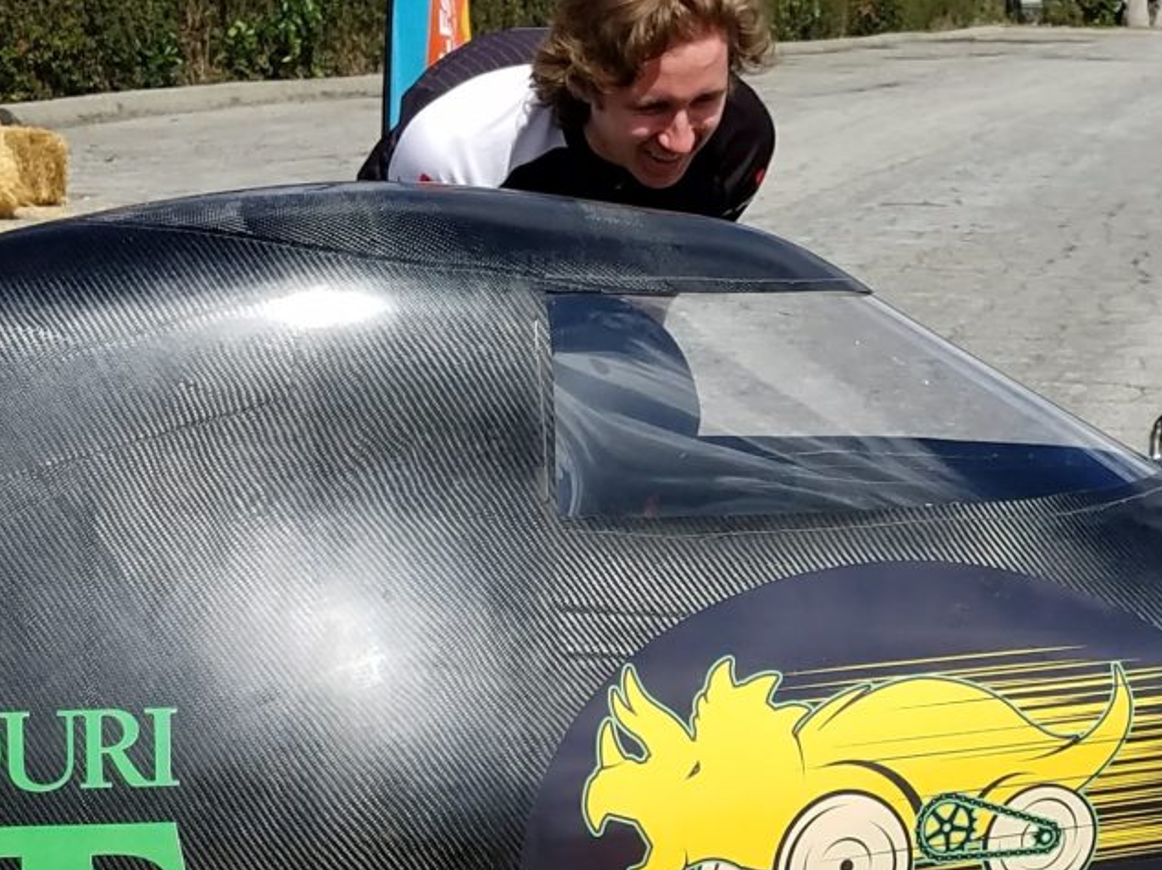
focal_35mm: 84
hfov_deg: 23.1
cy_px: 672
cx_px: 823
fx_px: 2819
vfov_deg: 17.4
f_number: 1.7
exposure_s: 1/3776
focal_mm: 4.2
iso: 40
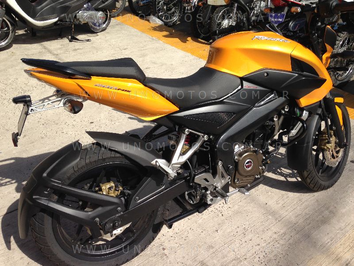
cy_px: 133
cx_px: 177
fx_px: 337
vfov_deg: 42.9
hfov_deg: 55.4
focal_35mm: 33
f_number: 2.4
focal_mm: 4.12
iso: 50
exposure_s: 1/1748
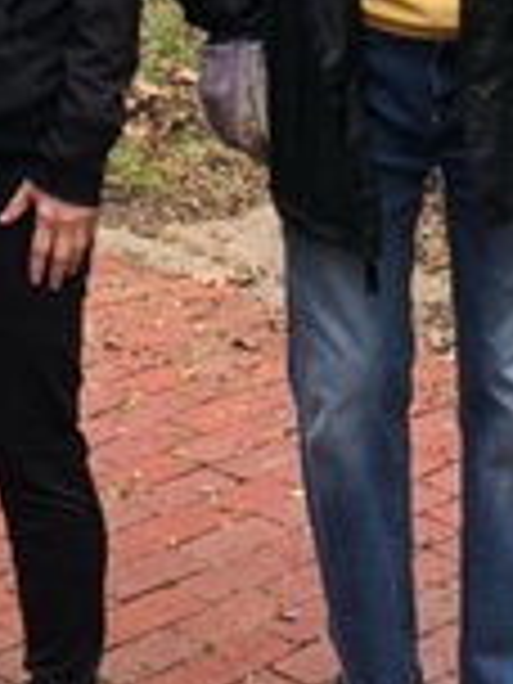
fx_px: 2332
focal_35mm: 118
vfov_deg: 15.7
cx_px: -81
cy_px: -238
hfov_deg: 12.3
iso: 20
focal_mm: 3.99
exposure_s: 1/130
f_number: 1.8
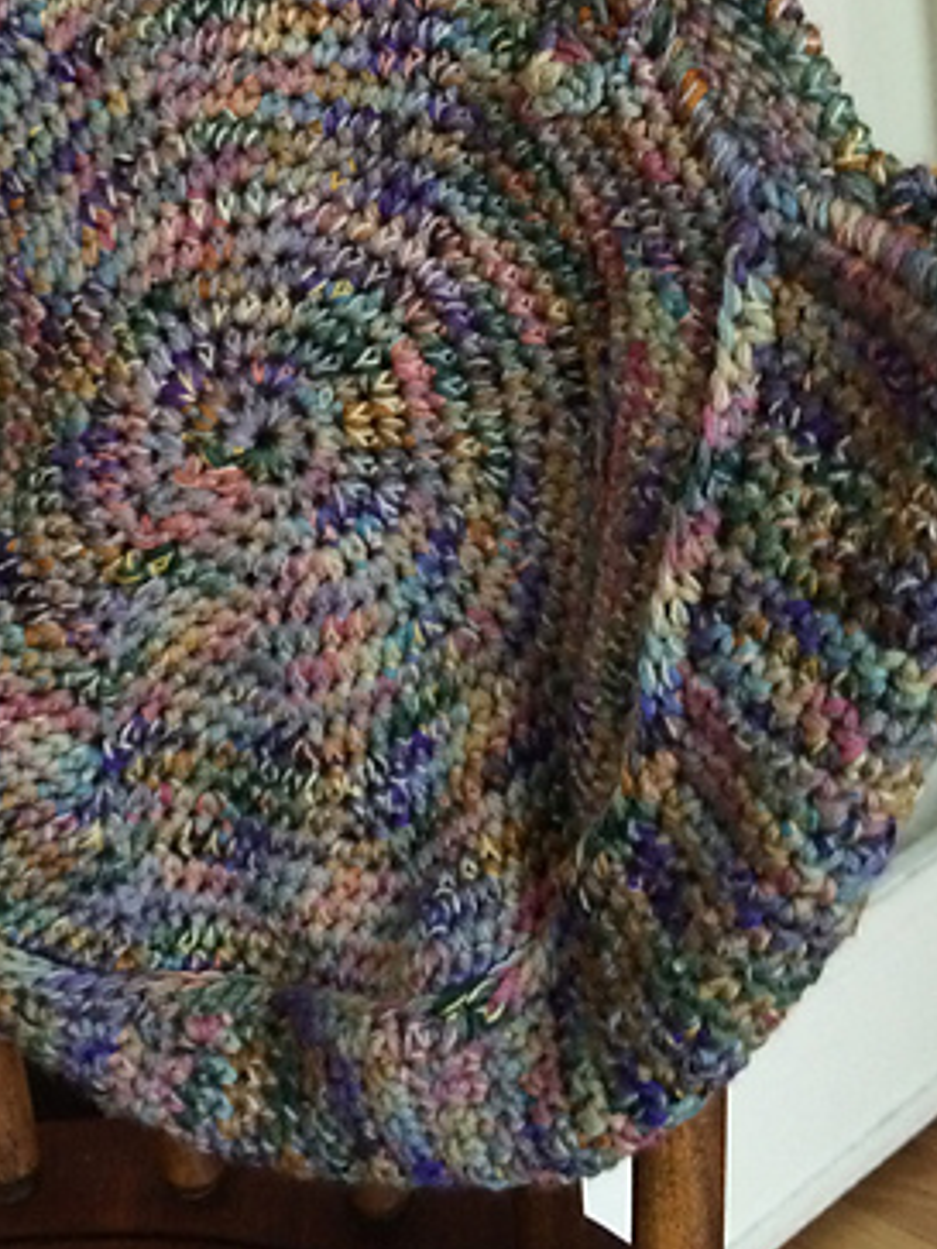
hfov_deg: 28.2
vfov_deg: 36.4
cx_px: 264
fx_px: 1841
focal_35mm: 51
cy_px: 281
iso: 320
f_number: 2.2
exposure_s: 1/17
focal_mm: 4.15
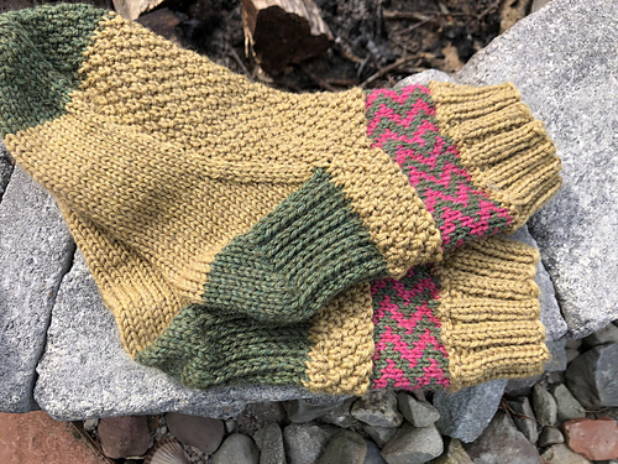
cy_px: 232
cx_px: 309
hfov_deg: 63.4
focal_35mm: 28
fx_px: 500
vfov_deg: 49.7
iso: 20
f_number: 1.8
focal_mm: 3.99
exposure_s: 1/762
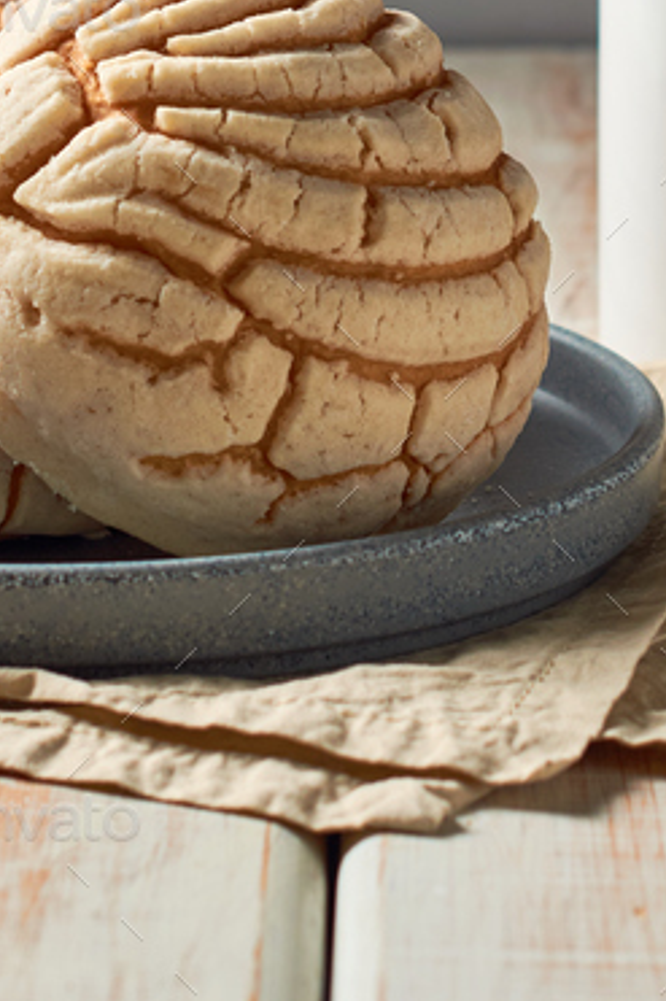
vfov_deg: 11.4
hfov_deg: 7.7
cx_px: 415
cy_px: -9
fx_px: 4972
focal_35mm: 179
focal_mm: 50
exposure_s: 1/160
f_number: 5.6
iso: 100
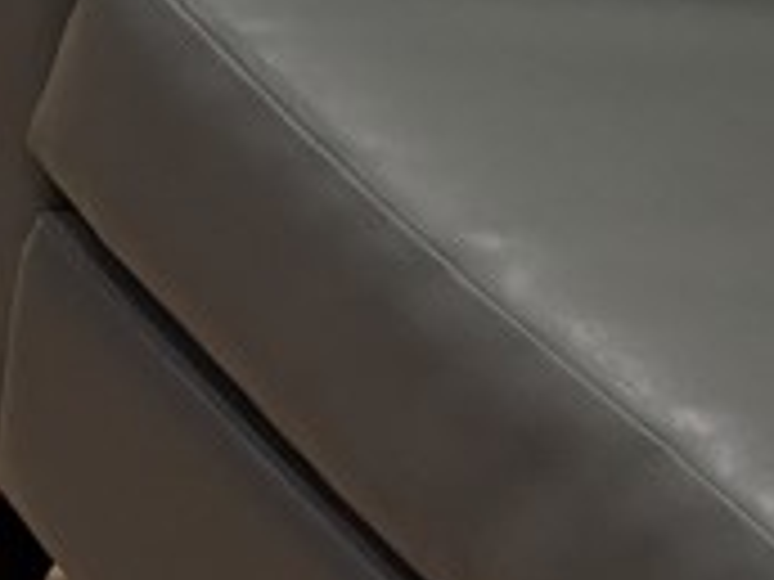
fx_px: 3734
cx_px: -1780
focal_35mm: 167
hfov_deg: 8.9
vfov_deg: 7.9
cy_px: -1016
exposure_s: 1/25
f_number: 1.85
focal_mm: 6.81
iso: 71
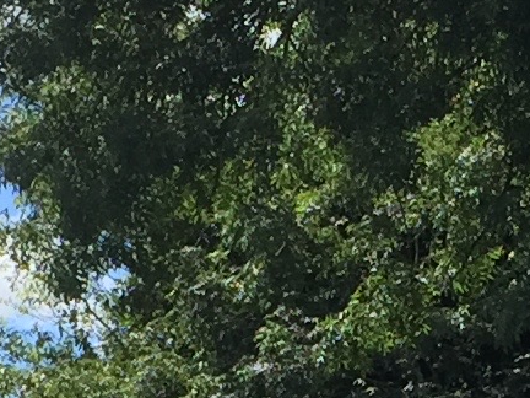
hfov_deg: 8.9
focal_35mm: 219
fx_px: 3353
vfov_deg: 6.5
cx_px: 612
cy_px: 921
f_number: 2.2
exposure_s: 1/1799
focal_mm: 4.15
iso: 32
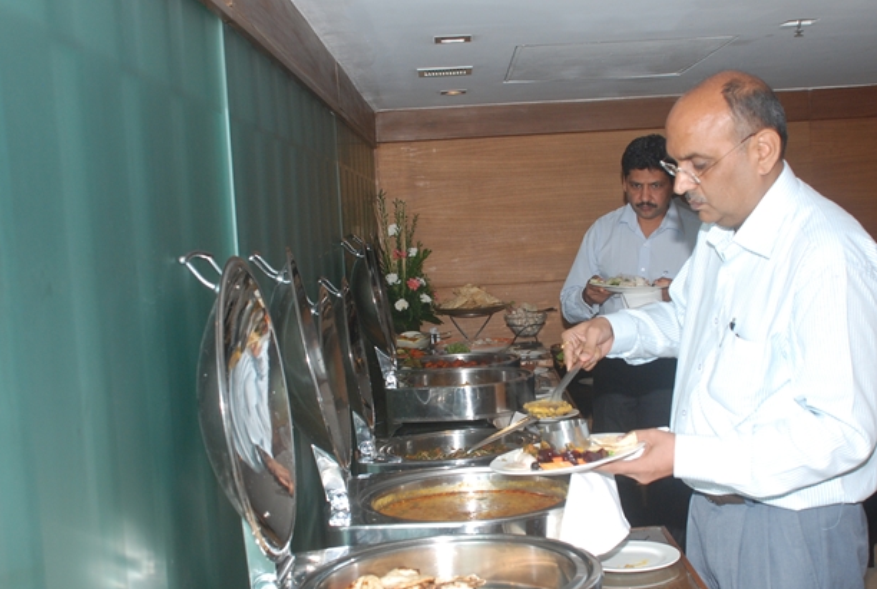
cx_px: 509
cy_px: 327
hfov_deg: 38.7
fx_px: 1245
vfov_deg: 26.6
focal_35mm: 51
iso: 400
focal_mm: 26
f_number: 5.6
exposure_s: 1/125
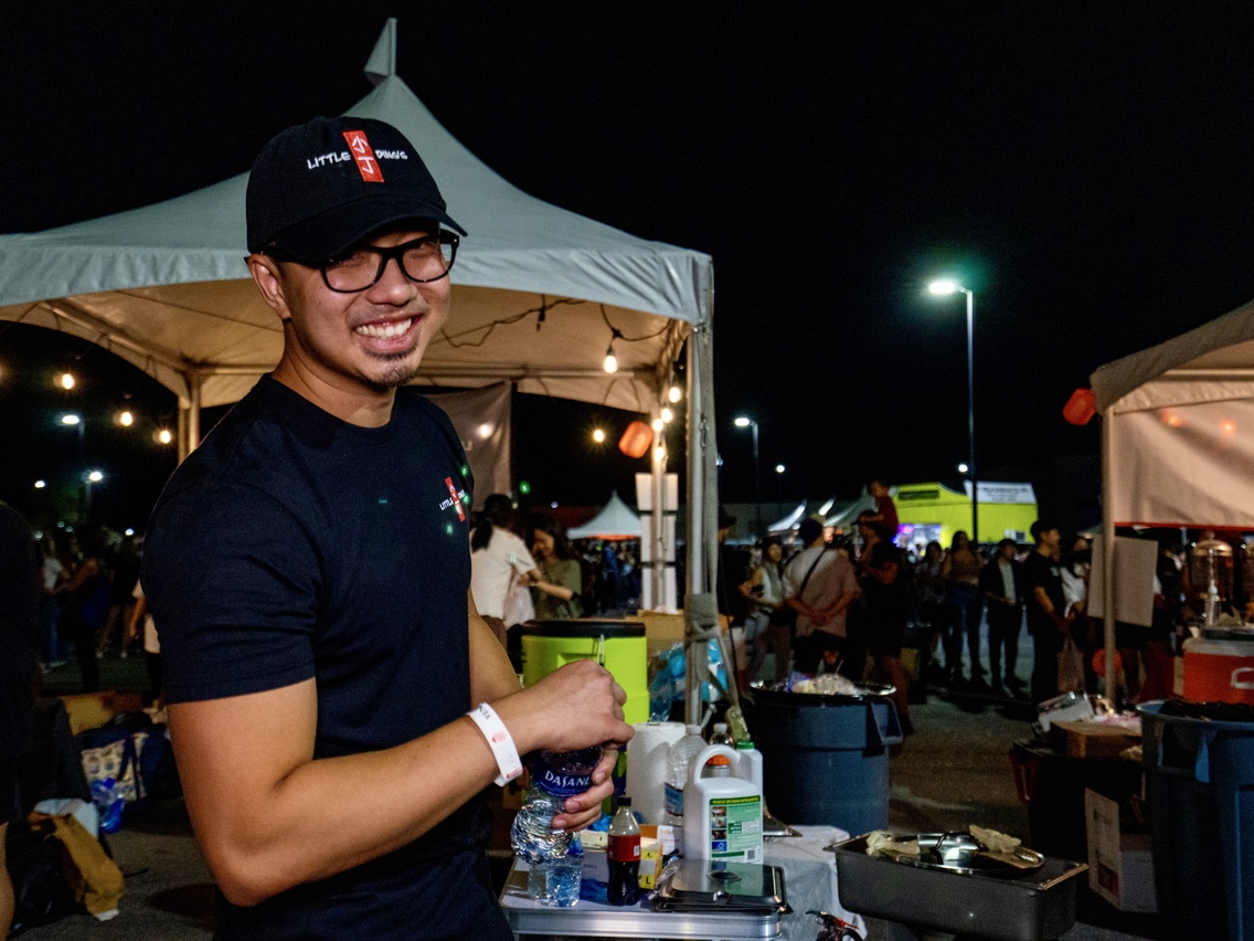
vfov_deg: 40.7
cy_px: 469
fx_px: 1268
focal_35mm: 35
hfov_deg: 52.5
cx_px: 564
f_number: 4
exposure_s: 1/125
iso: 2000
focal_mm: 32
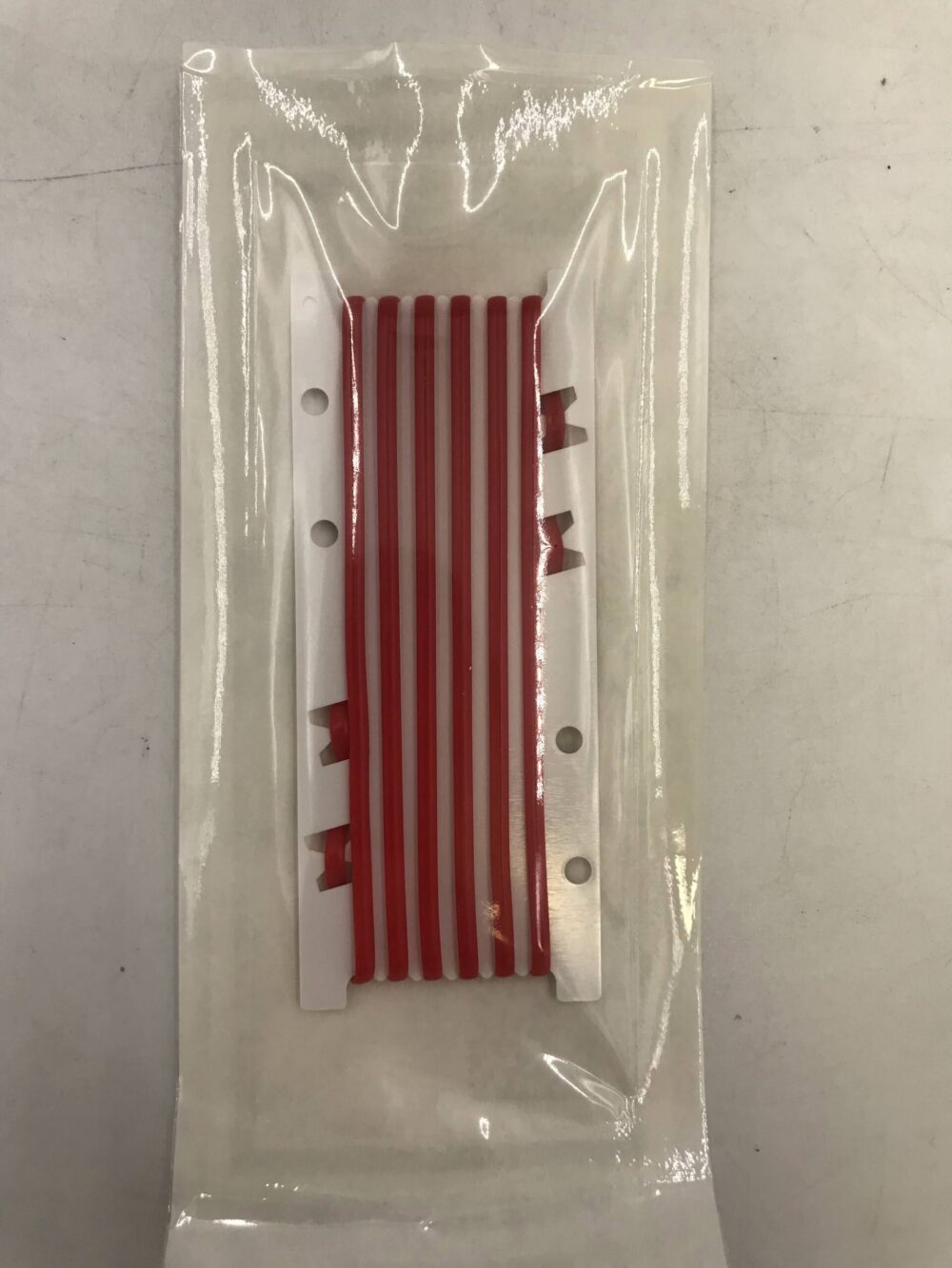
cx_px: 476
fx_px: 1027
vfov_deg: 63.4
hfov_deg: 49.8
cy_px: 634
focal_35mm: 28
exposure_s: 1/40
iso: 25
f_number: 1.8
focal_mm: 3.99
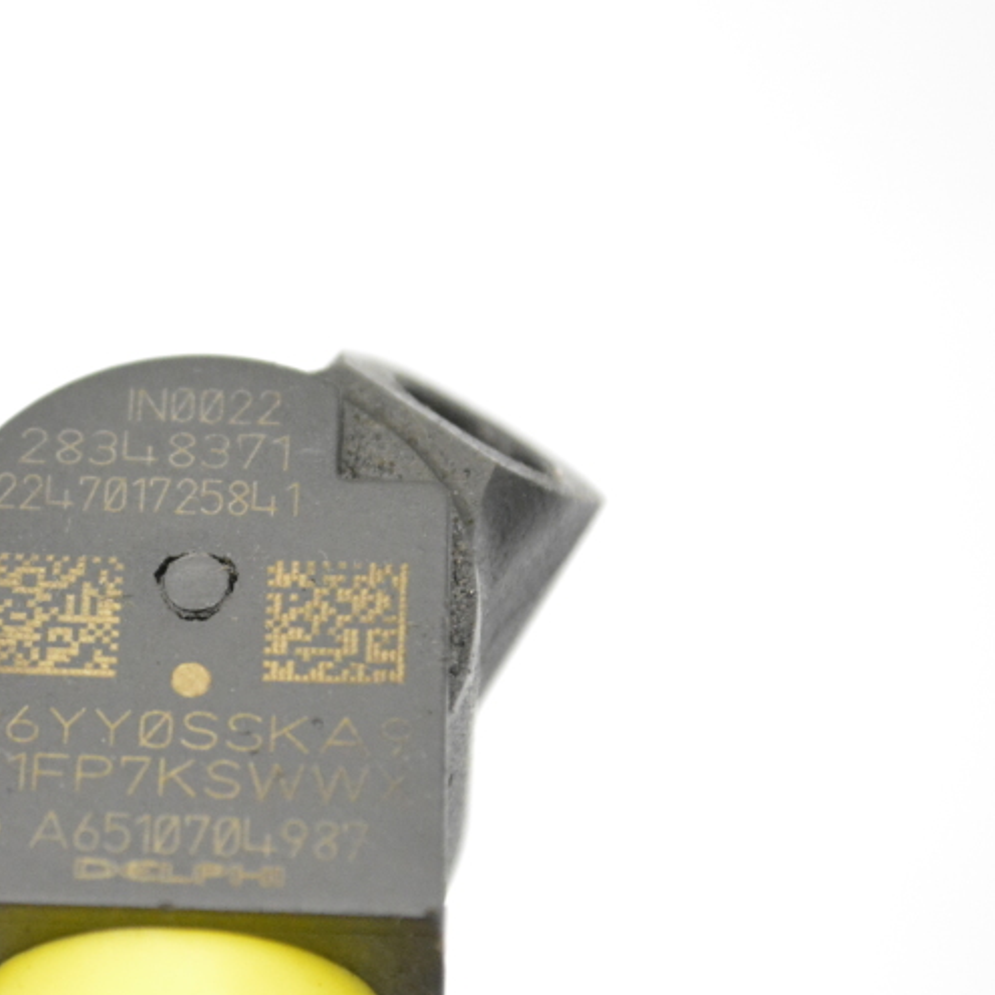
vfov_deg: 12.0
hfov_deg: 12.0
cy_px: 601
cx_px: 54
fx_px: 4711
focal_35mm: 145
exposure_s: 1/640
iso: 6400
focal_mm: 55
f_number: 6.3
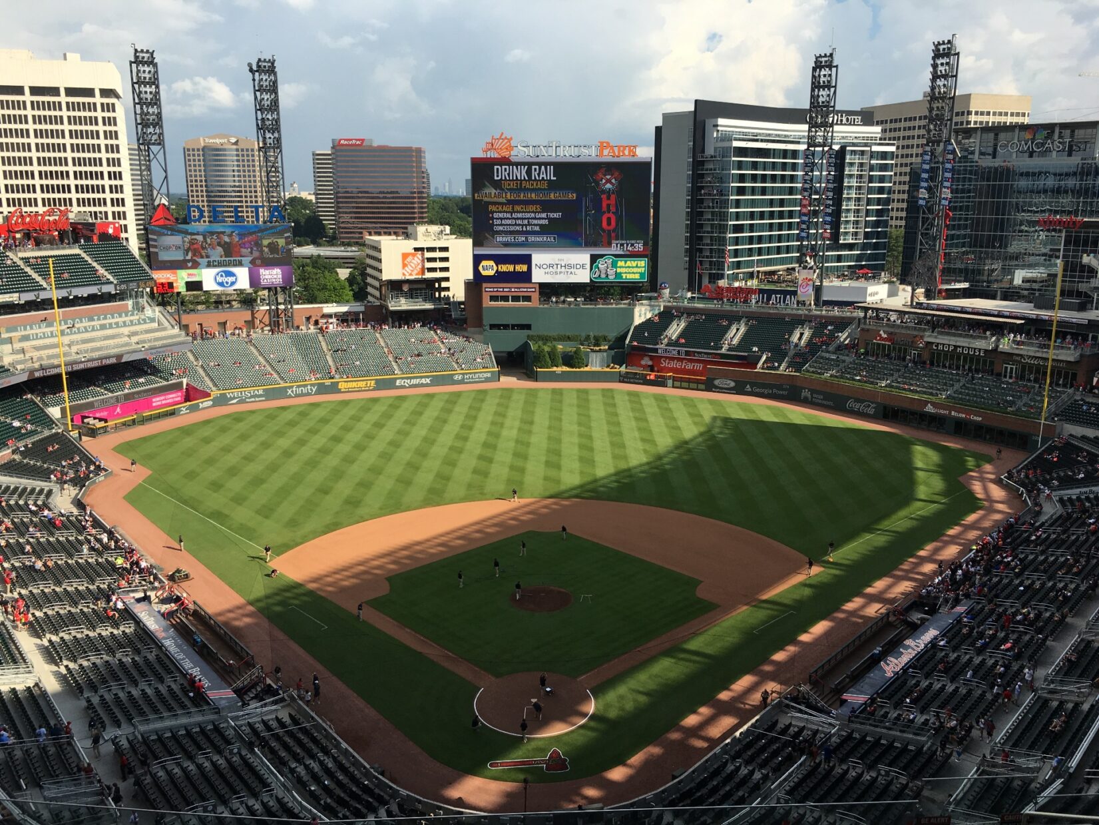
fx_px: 921
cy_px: 412
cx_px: 550
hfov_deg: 61.6
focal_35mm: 29
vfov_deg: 48.2
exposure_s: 1/1538
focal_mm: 4.15
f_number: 2.2
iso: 25
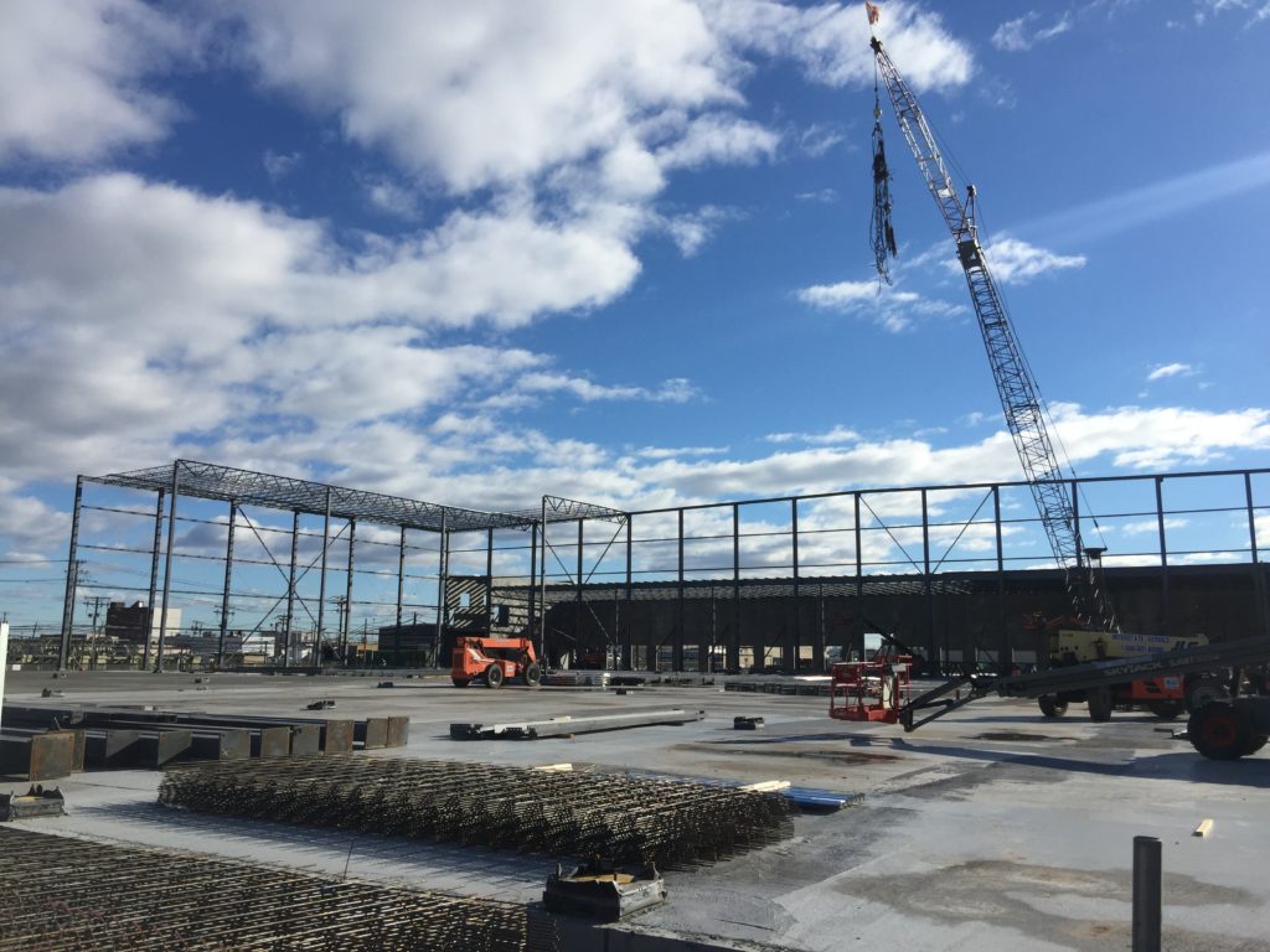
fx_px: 1064
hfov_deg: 61.7
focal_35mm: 29
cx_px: 635
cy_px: 476
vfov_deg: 48.2
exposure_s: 1/3597
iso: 32
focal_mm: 4.15
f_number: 2.2
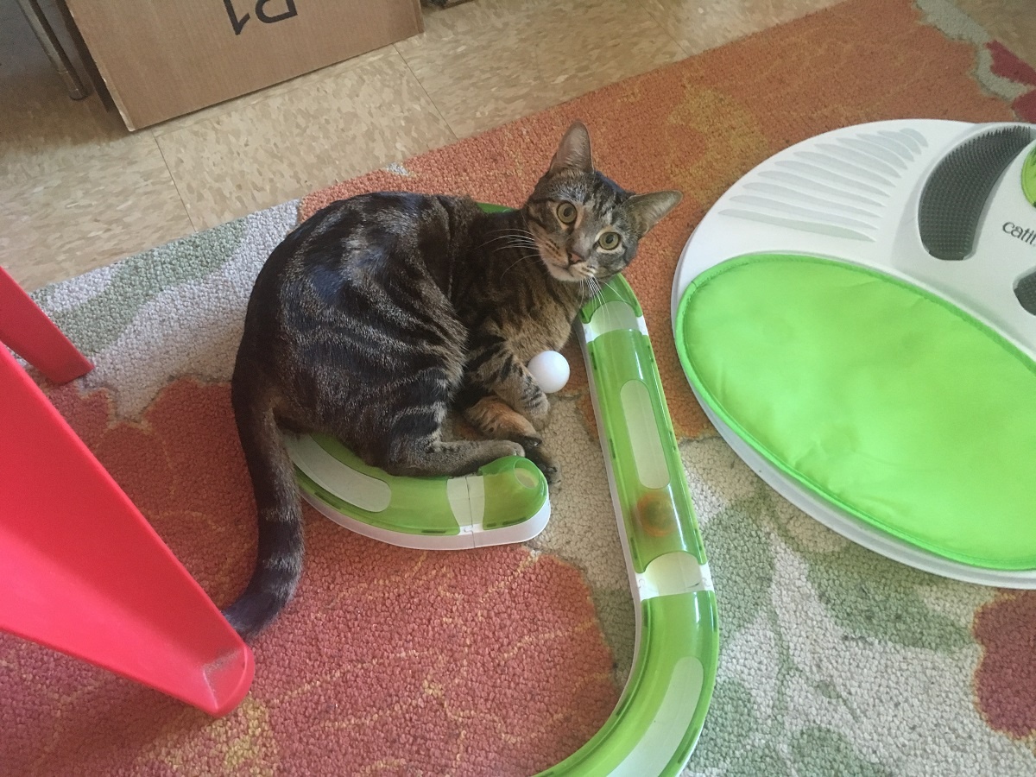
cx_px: 518
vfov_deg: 48.2
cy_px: 388
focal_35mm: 29
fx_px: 868
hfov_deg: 61.7
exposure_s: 1/17
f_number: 2.2
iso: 200
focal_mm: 4.15
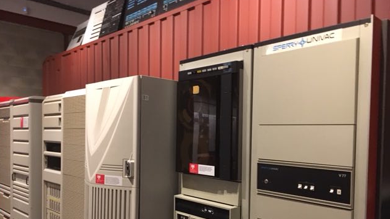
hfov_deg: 61.0
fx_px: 331
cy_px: 139
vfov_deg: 36.4
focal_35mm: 32
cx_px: 194
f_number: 2.2
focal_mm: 4.15
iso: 250
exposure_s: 1/17
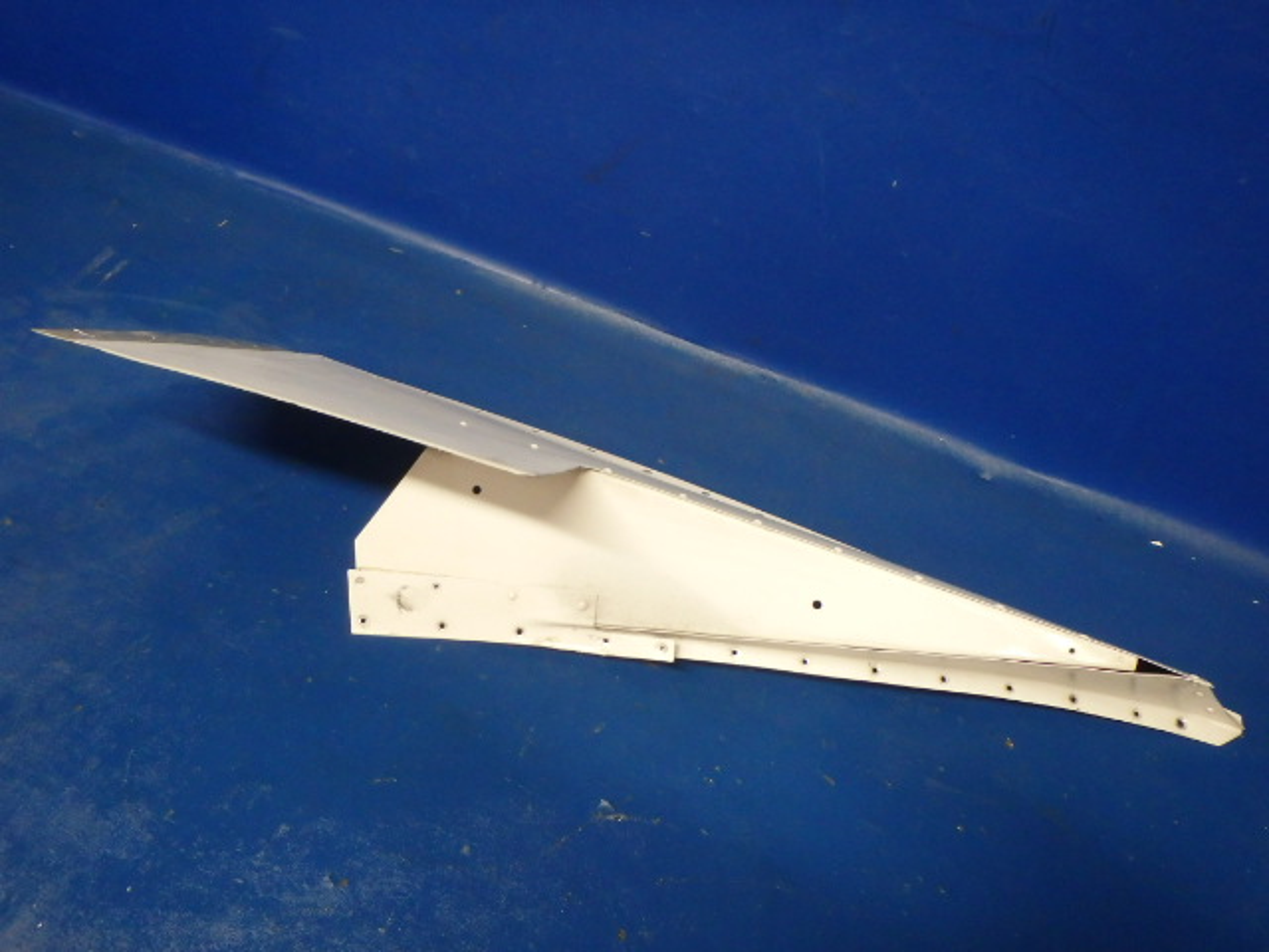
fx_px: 1026
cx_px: 634
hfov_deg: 63.4
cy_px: 476
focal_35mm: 28
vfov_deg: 49.7
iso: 800
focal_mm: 5
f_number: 3.9
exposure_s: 1/50
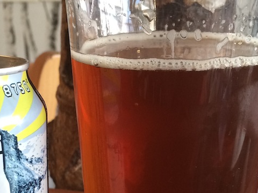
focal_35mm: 75
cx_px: 84
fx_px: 559
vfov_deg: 19.0
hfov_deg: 25.8
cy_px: 197
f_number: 2.2
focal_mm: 4.12
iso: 64
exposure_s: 1/30
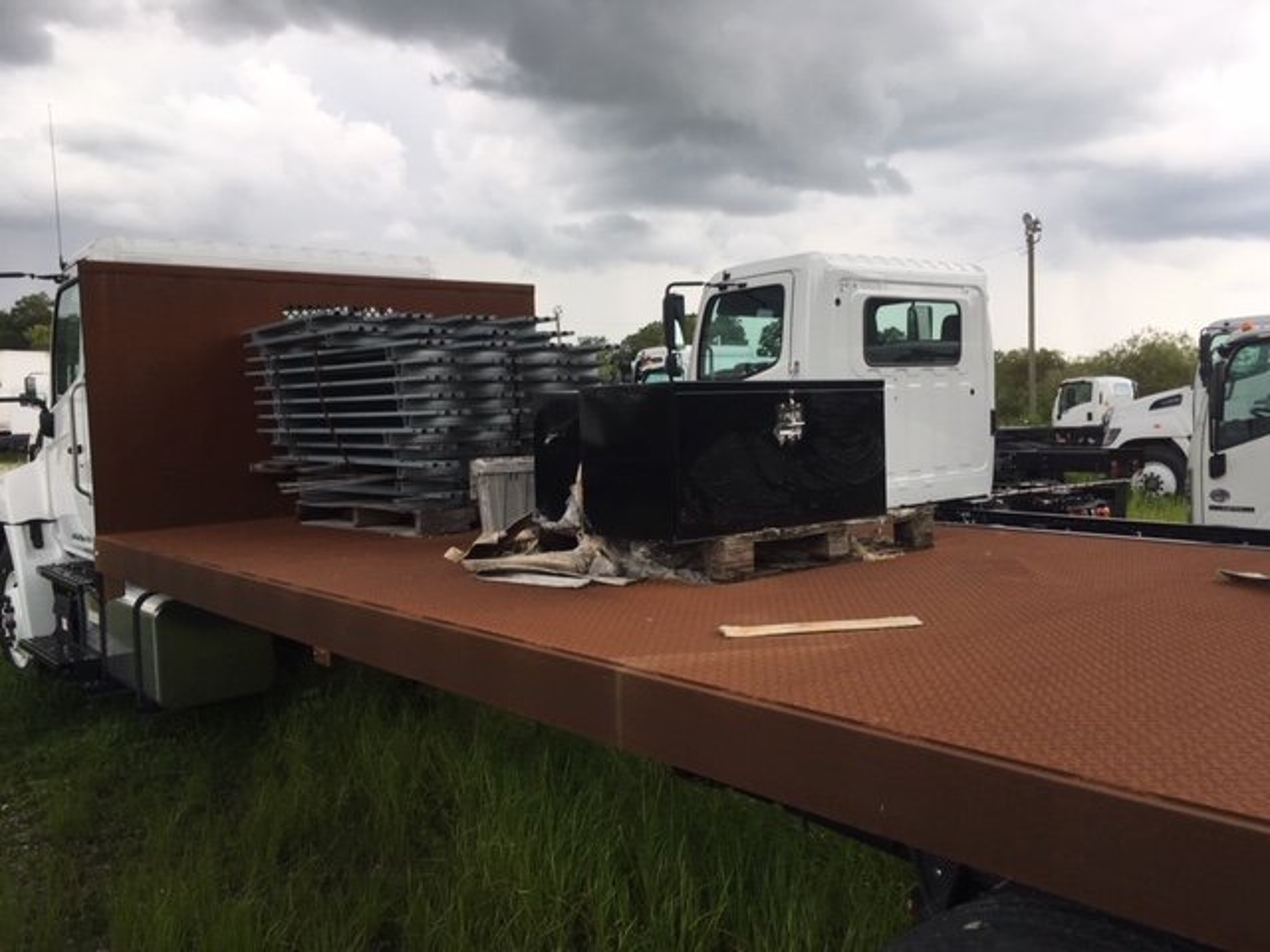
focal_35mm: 29
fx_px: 1064
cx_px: 635
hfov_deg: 61.7
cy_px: 476
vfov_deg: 48.2
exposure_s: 1/198
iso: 25
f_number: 2.2
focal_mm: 4.15
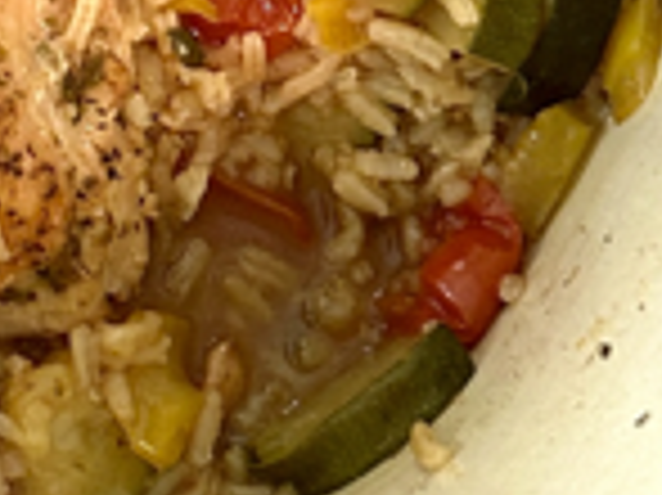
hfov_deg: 16.2
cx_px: -279
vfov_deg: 12.3
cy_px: -306
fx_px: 2159
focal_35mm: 113
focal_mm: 5.7
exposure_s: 1/60
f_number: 1.5
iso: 125
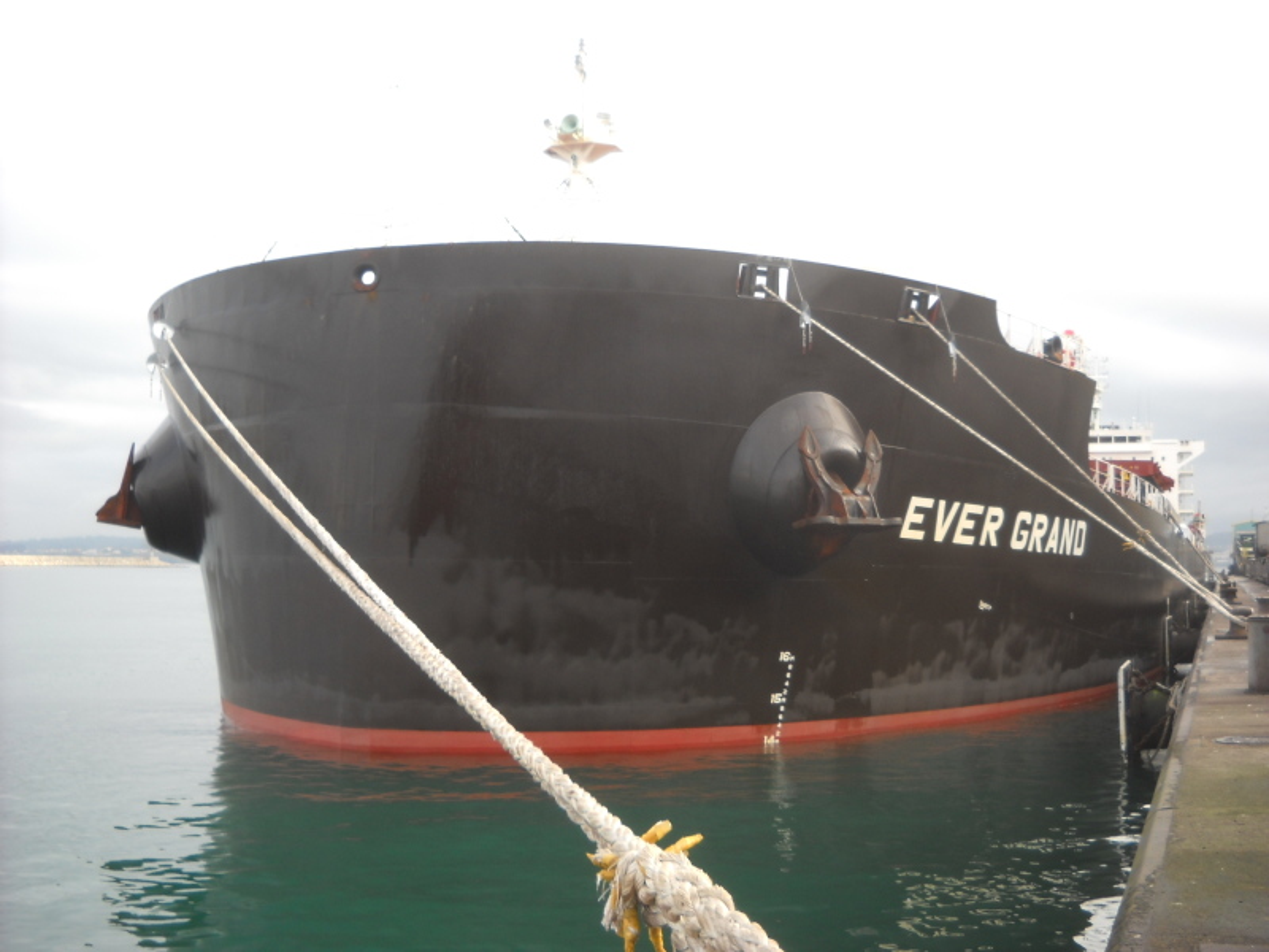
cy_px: 476
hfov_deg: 45.8
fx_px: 1503
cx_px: 634
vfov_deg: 35.1
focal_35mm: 41
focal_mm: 6.72
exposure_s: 1/161
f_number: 3.1
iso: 64
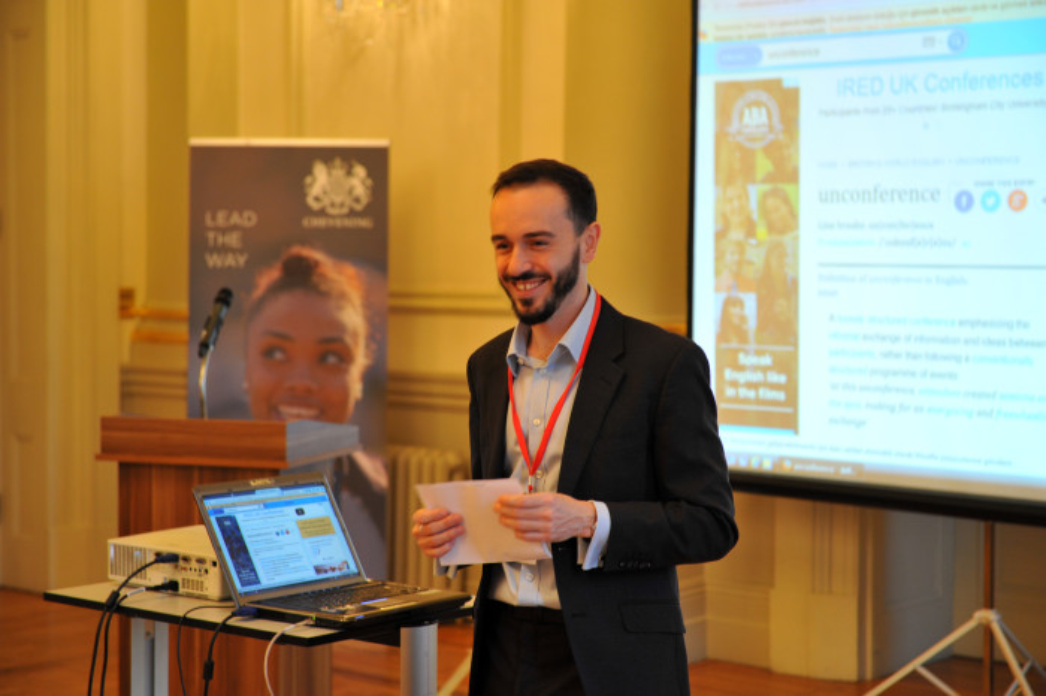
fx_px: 2033
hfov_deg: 28.9
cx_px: 523
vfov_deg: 19.4
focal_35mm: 70
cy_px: 348
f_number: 4
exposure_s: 1/50
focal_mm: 70
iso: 1250
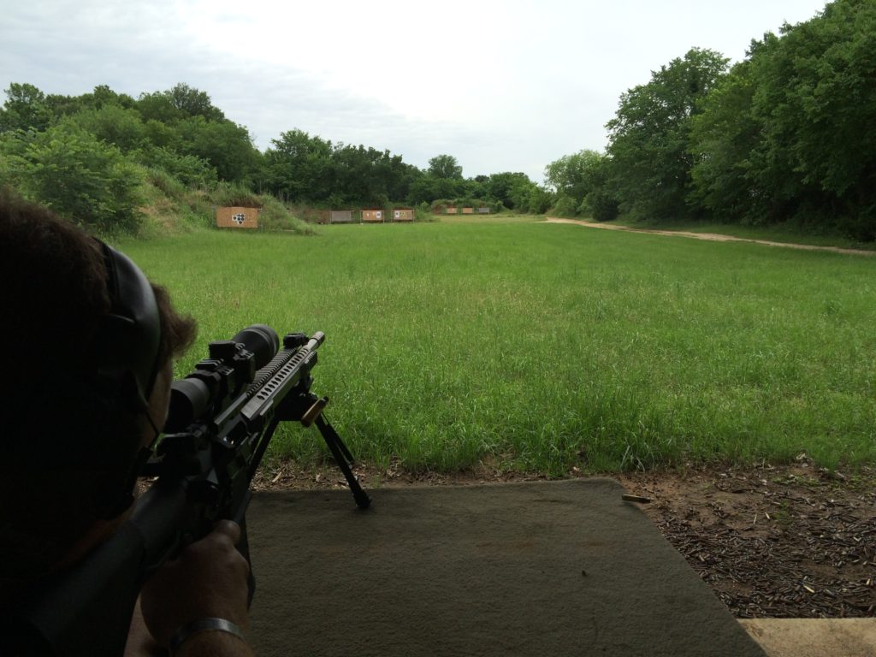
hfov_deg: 61.7
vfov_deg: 48.2
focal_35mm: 29
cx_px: 438
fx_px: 734
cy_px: 328
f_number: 2.2
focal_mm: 4.15
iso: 32
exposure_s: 1/1466
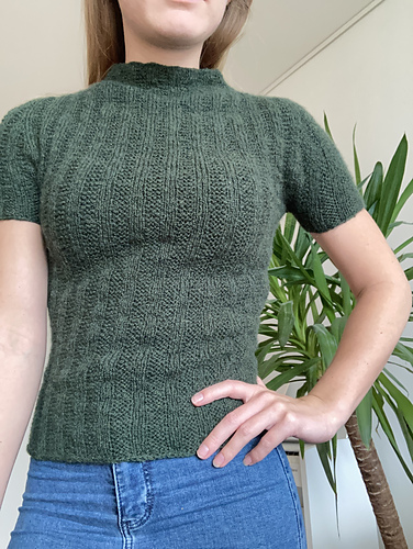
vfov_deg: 56.8
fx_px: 508
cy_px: 274
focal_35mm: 32
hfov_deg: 44.2
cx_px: 206
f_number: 2.2
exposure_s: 1/31
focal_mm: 2.87
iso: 320
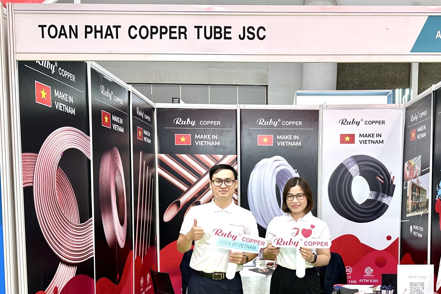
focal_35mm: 37
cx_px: 279
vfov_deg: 35.1
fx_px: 453
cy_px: 221
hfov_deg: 51.3
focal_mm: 6.86
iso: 125
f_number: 1.78
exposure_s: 1/50
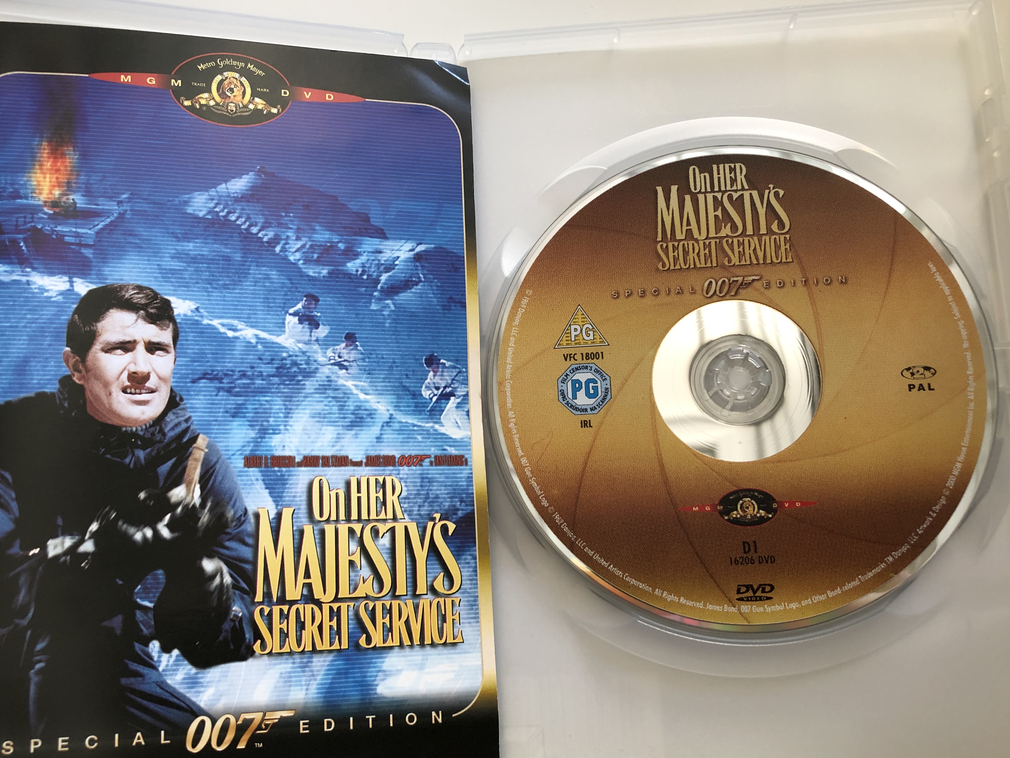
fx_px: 963
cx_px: 469
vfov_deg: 42.9
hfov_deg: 55.3
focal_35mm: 33
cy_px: 431
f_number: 1.8
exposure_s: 1/30
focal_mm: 3.99
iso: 32
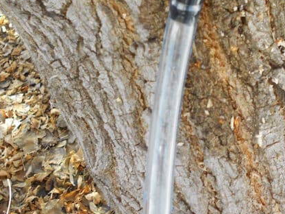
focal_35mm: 48
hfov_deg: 39.3
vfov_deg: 29.4
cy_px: 34
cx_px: 182
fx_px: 395
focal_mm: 4.6
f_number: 3.2
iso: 80
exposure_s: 1/100
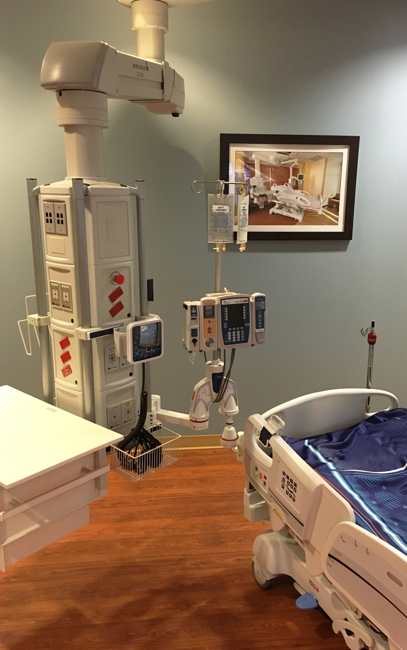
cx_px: 230
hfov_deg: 40.5
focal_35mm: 31
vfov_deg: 61.2
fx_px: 550
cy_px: 325
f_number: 2.2
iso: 200
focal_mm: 4.15
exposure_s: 1/30
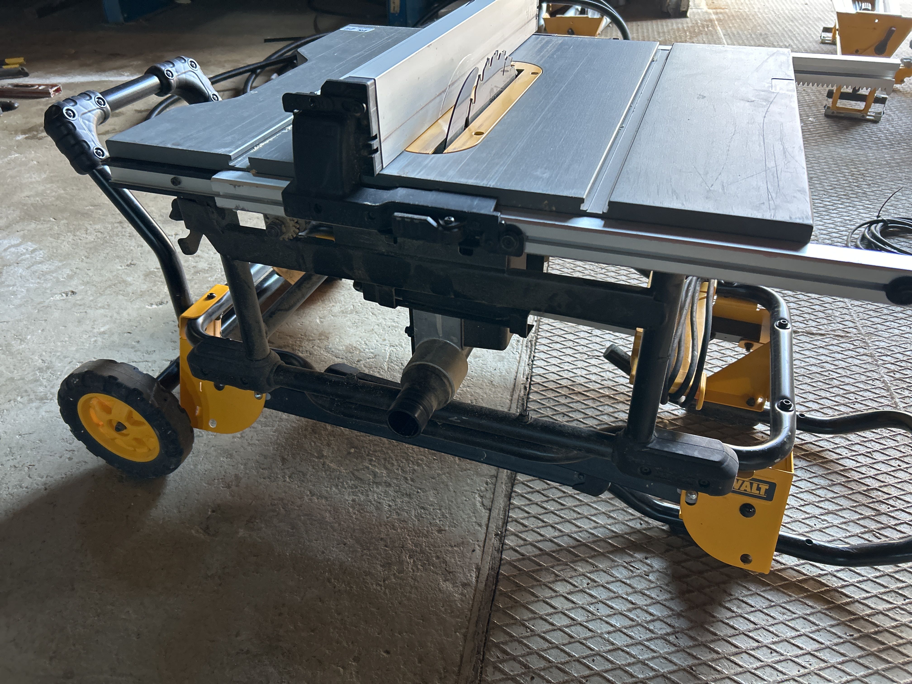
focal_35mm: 26
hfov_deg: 67.3
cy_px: 342
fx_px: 685
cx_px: 456
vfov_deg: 53.1
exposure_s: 1/60
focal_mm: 5.7
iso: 320
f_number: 1.5
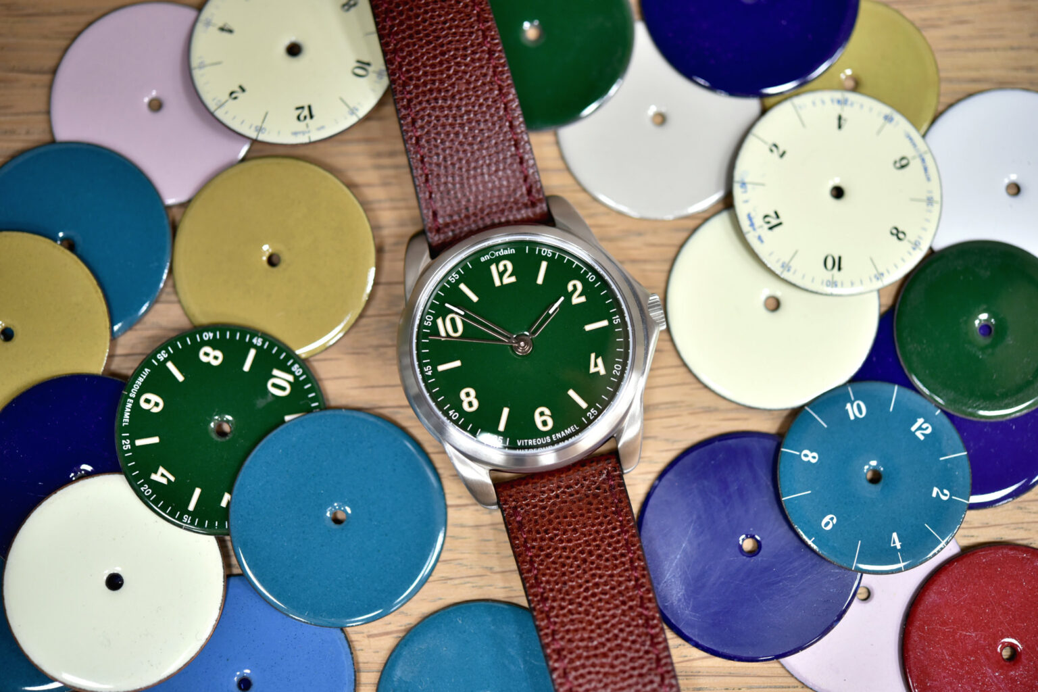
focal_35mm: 60
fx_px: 1730
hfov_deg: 33.4
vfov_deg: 22.6
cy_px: 346
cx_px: 519
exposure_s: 1/125
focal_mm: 60
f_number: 3.5
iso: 1600
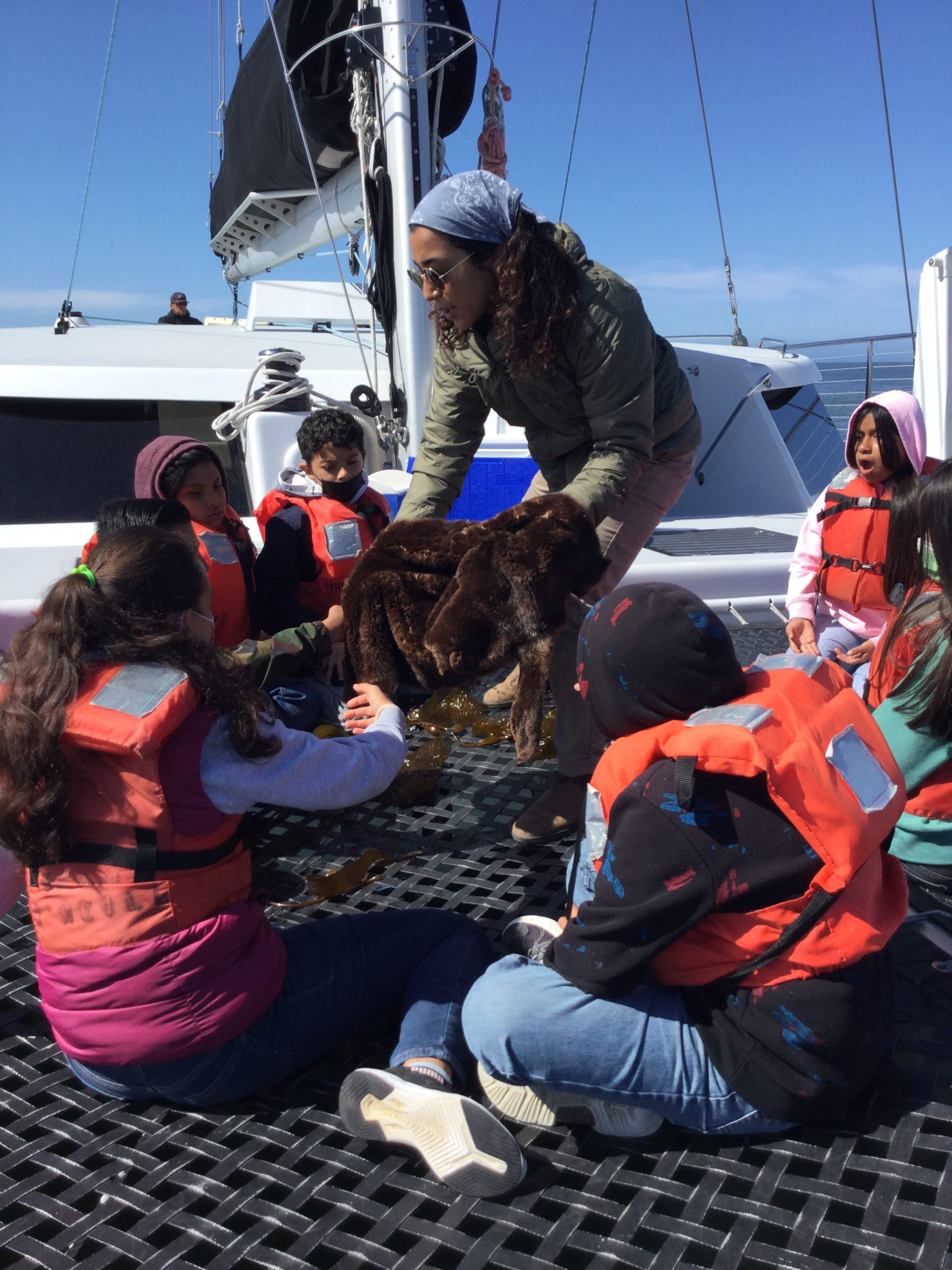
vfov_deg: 58.4
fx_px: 1137
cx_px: 476
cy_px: 635
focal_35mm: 31
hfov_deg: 45.4
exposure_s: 1/1235
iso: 25
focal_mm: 3.3
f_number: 2.4
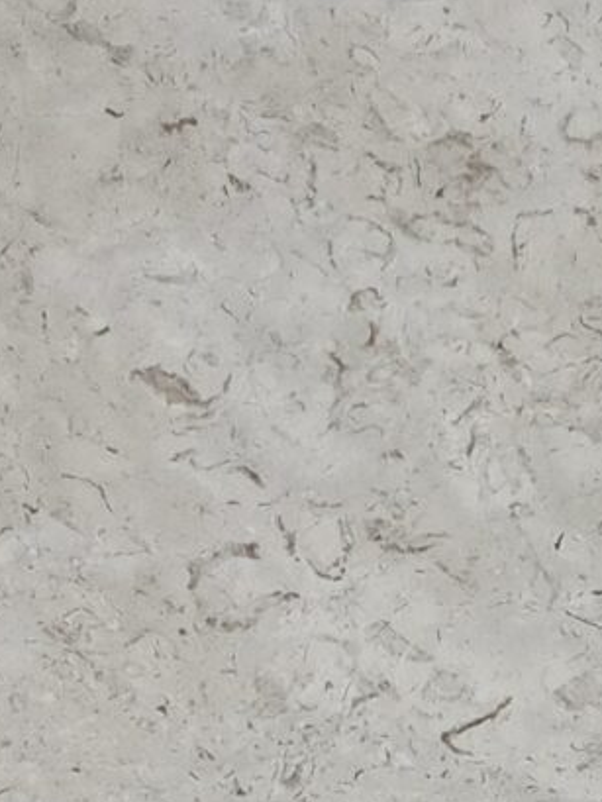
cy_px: 1375
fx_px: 3337
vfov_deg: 12.7
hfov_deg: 9.2
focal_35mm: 144
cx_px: 1479
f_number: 1.8
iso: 200
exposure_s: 1/100
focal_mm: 6.4
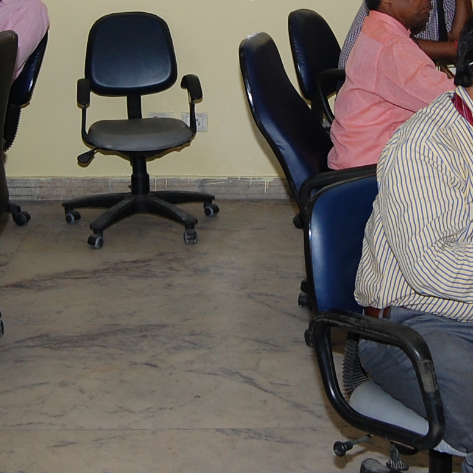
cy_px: 50
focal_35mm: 74
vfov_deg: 22.8
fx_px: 1144
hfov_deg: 23.4
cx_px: 251
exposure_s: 1/125
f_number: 5.6
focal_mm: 20
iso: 400
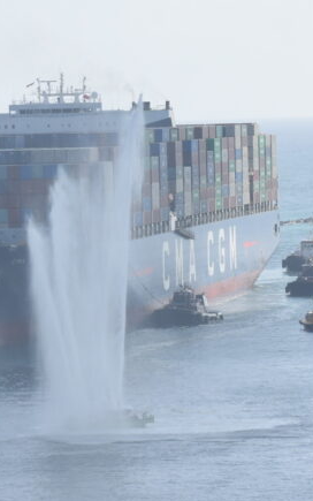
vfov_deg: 6.1
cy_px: 294
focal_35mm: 345
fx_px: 4707
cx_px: 136
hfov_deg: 3.8
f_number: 11
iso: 200
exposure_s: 1/500
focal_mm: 100
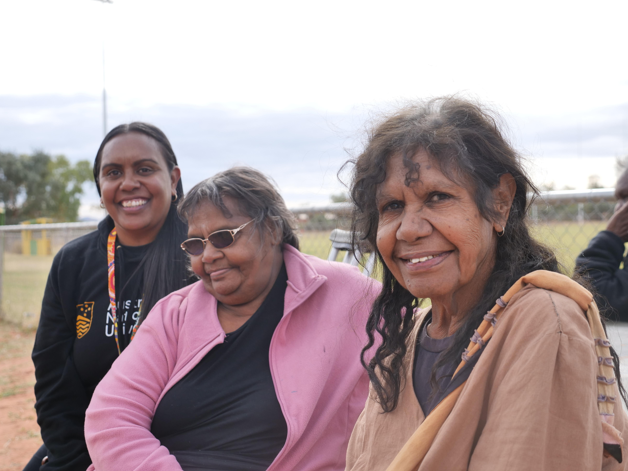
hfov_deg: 34.3
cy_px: 231
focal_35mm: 56
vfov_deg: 26.1
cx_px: 306
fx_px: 1016
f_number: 3.5
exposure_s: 1/800
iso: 200
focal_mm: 27
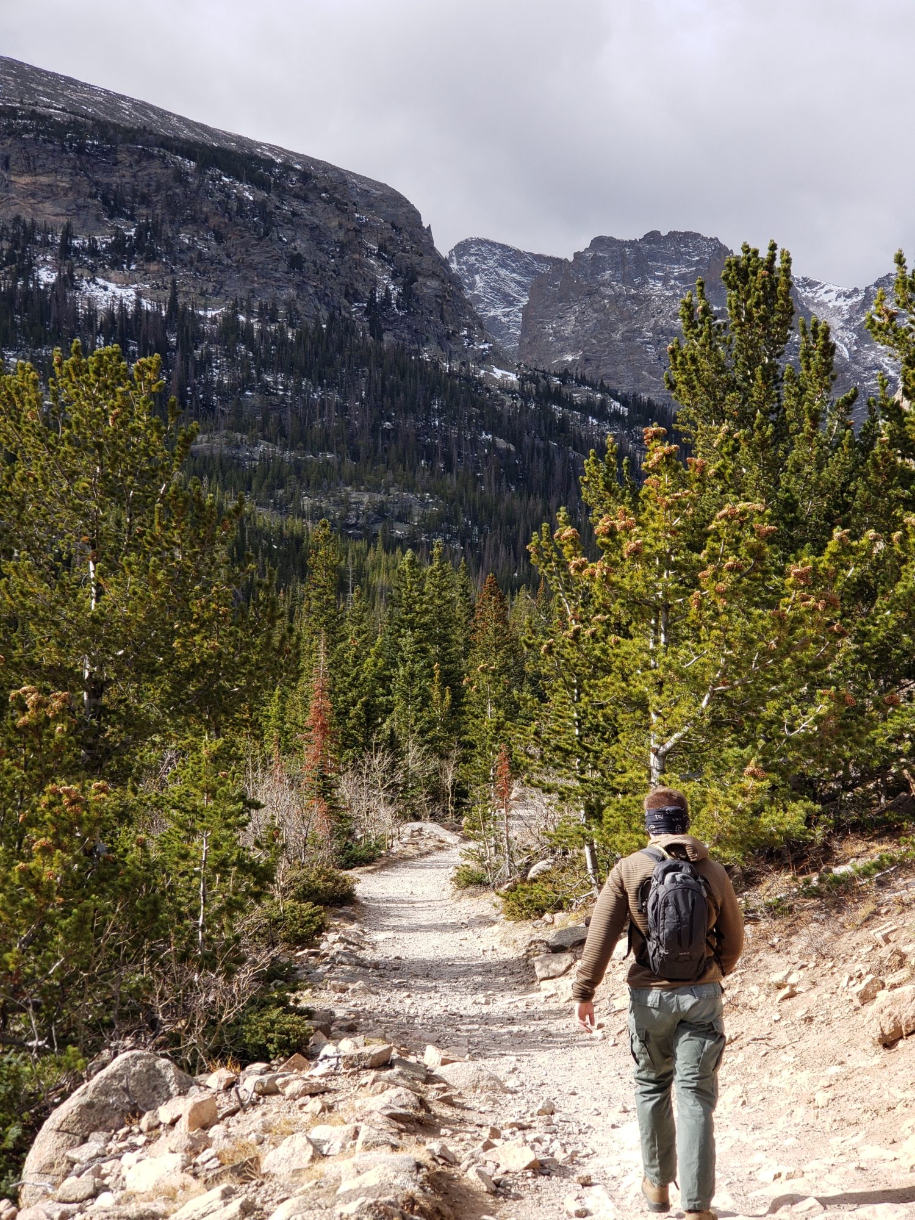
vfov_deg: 36.8
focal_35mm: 52
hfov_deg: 28.0
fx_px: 1833
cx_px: 458
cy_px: 610
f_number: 2.4
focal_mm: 6
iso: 32
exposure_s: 1/371
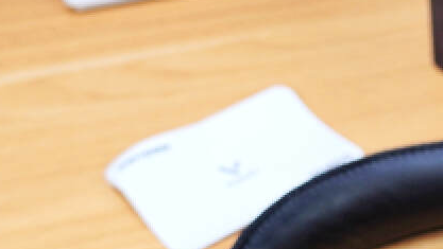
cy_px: 201
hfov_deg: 11.6
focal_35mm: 183
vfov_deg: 6.6
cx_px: 463
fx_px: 2151
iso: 400
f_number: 4
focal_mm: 45
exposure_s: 1/100
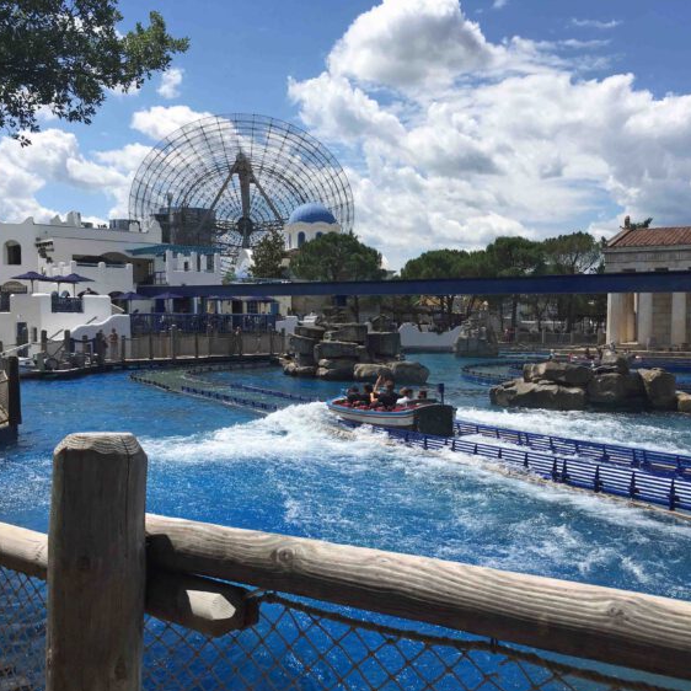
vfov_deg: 47.2
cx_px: 380
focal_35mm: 35
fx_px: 790
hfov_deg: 47.2
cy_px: 353
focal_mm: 4.15
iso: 25
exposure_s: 1/2849
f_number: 2.2
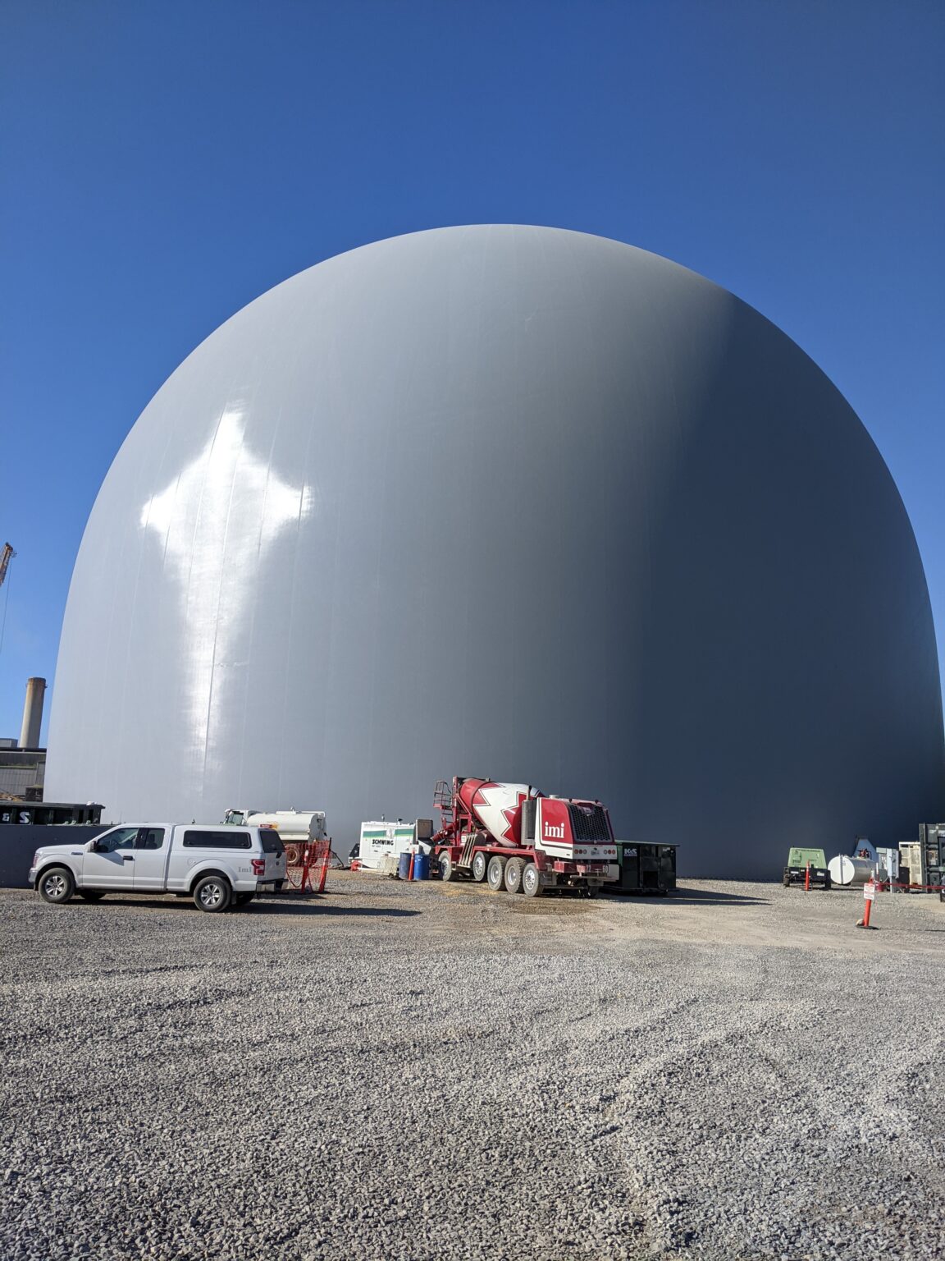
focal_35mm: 27
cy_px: 630
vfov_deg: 65.3
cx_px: 472
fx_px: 983
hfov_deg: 51.4
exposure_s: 1/4695
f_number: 1.8
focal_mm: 4.44
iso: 55
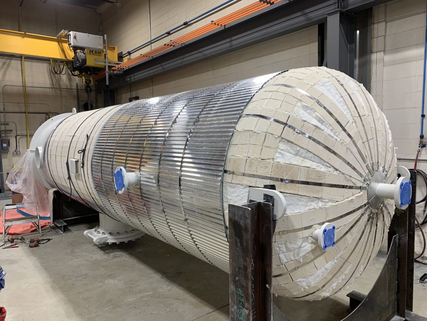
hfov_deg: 67.3
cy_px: 160
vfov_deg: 53.1
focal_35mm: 26
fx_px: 321
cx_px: 214
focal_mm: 4.25
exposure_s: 1/115
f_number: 1.8
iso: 100
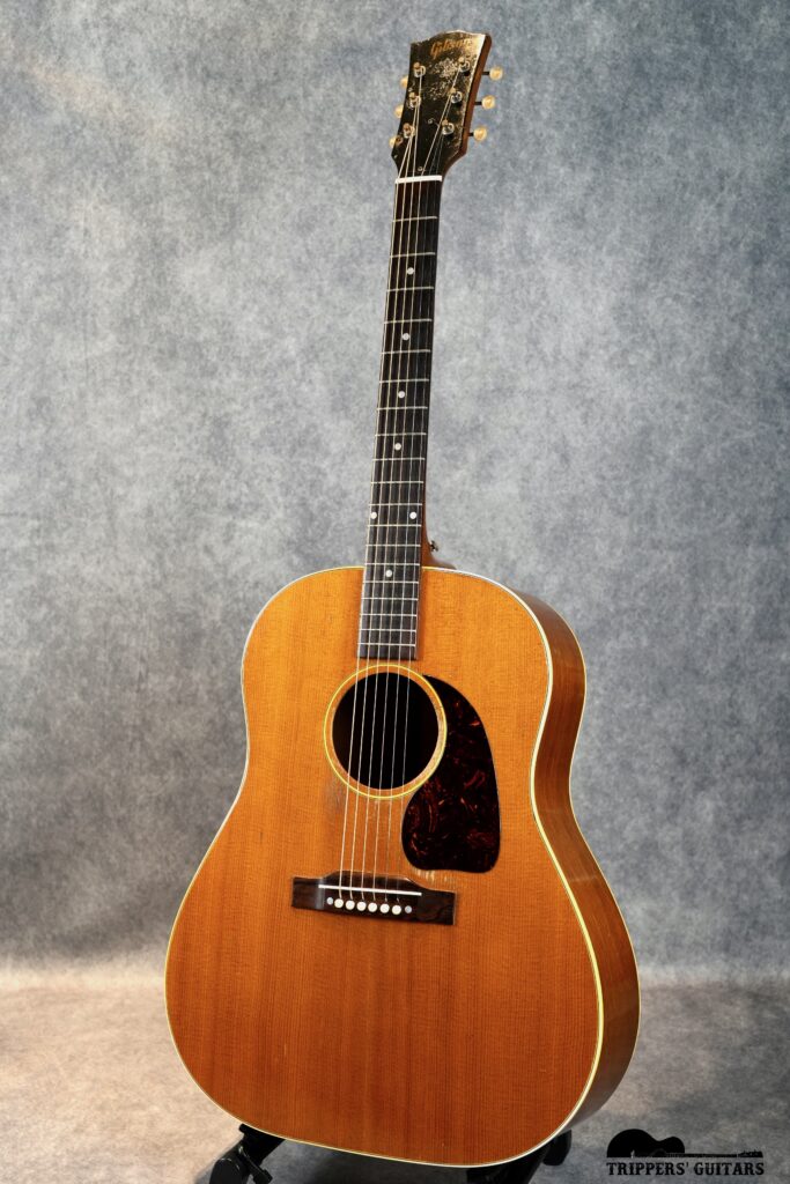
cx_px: 395
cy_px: 592
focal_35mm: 50
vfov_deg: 39.6
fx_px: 1645
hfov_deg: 27.0
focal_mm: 50
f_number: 6.3
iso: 1250
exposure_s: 1/100
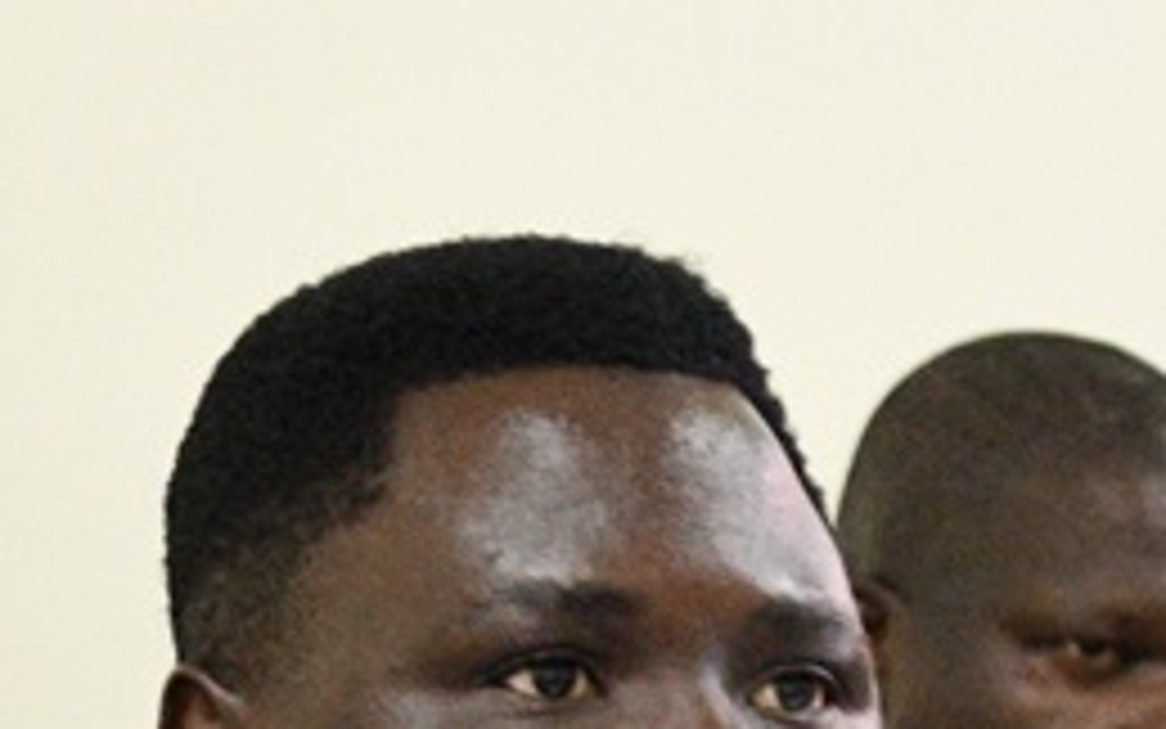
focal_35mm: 295
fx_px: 9376
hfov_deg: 7.0
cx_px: 1495
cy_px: 1204
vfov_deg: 4.4
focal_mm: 50
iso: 8000
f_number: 4.8
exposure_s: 1/50
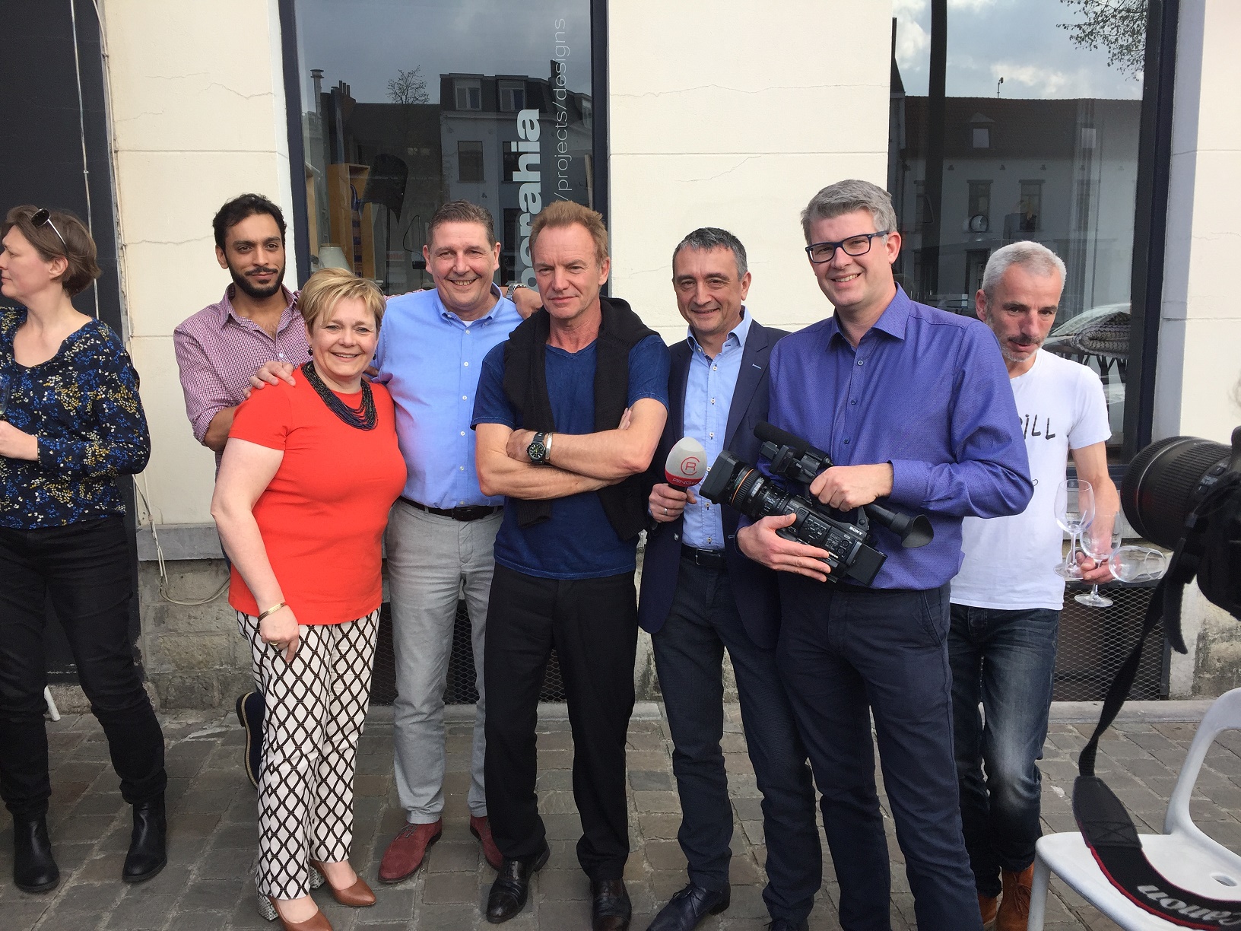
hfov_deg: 61.7
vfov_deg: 48.2
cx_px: 620
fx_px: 1040
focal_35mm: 29
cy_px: 466
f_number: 2.2
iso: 32
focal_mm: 4.15
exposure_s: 1/391
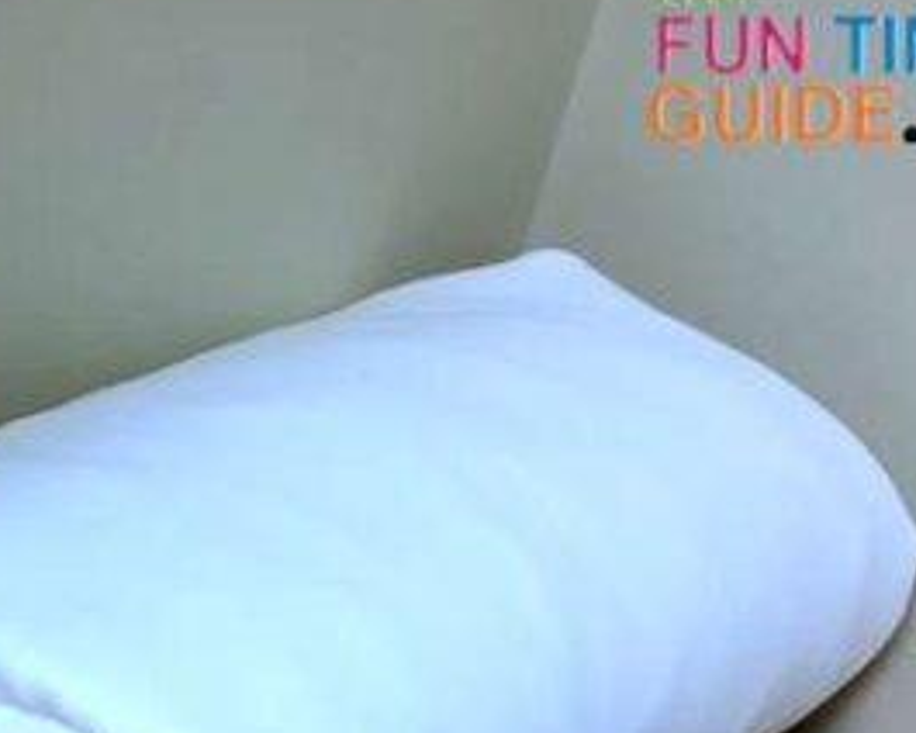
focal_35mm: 64
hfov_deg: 28.2
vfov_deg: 22.9
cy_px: 726
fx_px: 1735
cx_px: 48
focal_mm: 4.15
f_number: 2.2
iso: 64
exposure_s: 1/30
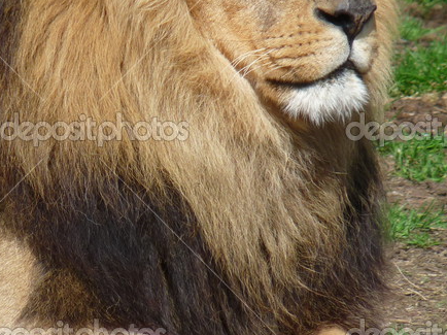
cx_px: 71
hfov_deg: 1.8
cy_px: 130
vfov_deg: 1.3
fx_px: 14571
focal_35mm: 1129
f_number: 5.6
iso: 100
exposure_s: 1/400
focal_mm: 85
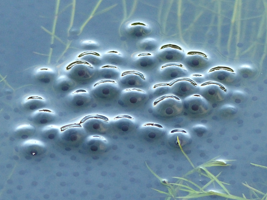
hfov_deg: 1.7
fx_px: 9256
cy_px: 100
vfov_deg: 1.2
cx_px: 134
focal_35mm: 1200
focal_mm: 108
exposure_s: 1/125
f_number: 2.8
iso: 320
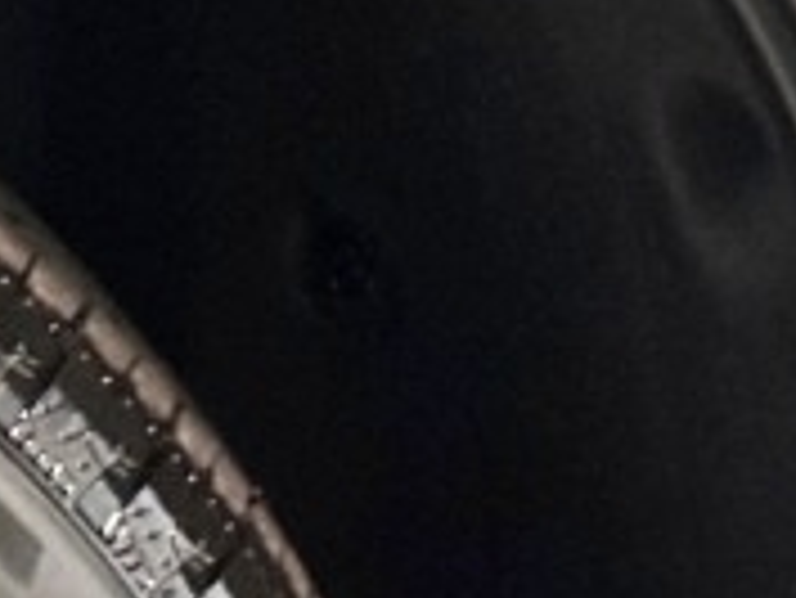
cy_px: 1506
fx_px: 6374
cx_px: -1246
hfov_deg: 6.7
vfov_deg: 5.2
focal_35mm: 277
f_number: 1.78
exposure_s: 1/30
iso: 640
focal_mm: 6.86
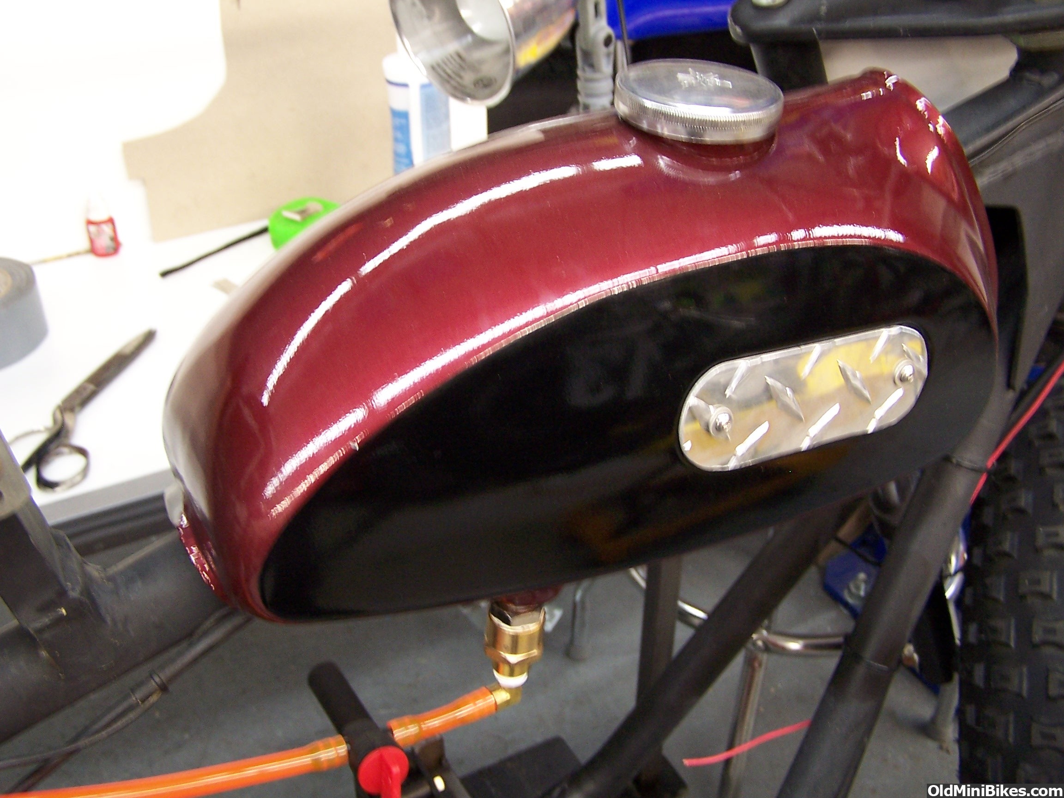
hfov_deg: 49.0
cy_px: 399
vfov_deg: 37.7
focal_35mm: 38
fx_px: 1168
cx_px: 532
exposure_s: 1/10
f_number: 2.8
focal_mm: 6.3
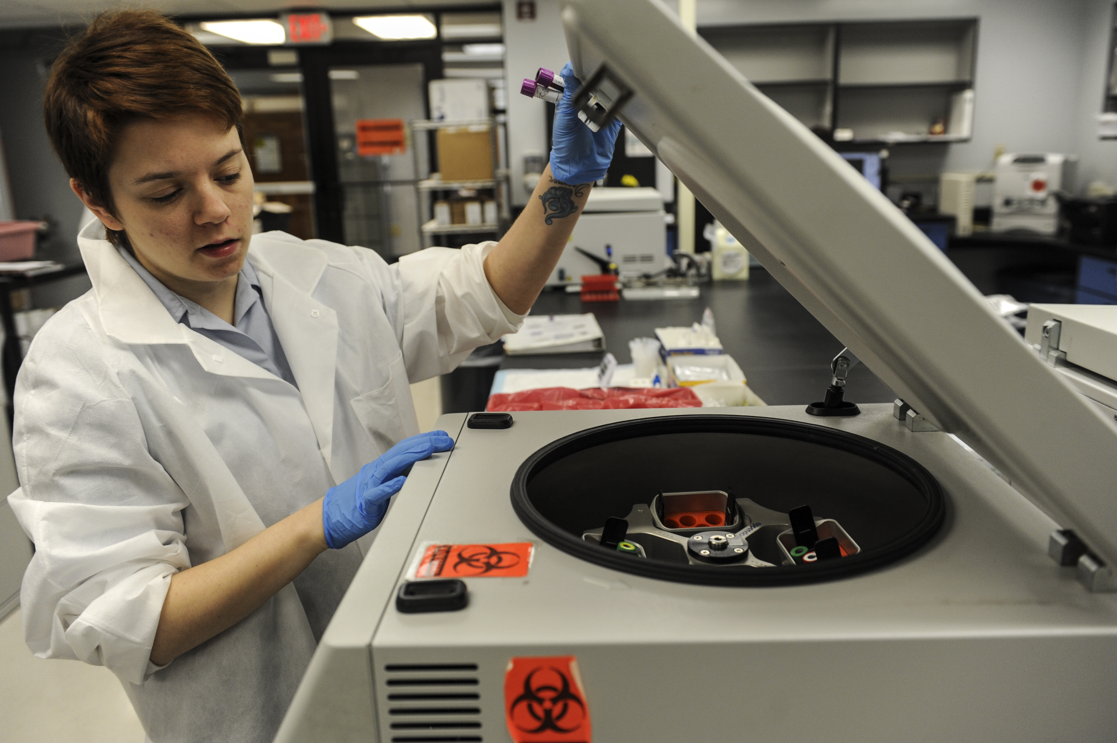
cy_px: 372
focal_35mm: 29
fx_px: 899
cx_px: 558
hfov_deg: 63.7
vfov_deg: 44.9
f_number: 3.5
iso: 1000
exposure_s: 1/200
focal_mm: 29
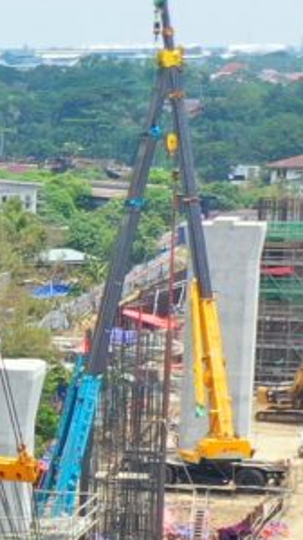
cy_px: 637
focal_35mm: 201
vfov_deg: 10.6
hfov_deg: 5.5
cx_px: -745
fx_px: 2873
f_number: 5.6
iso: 100
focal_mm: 10.26
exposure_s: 1/320
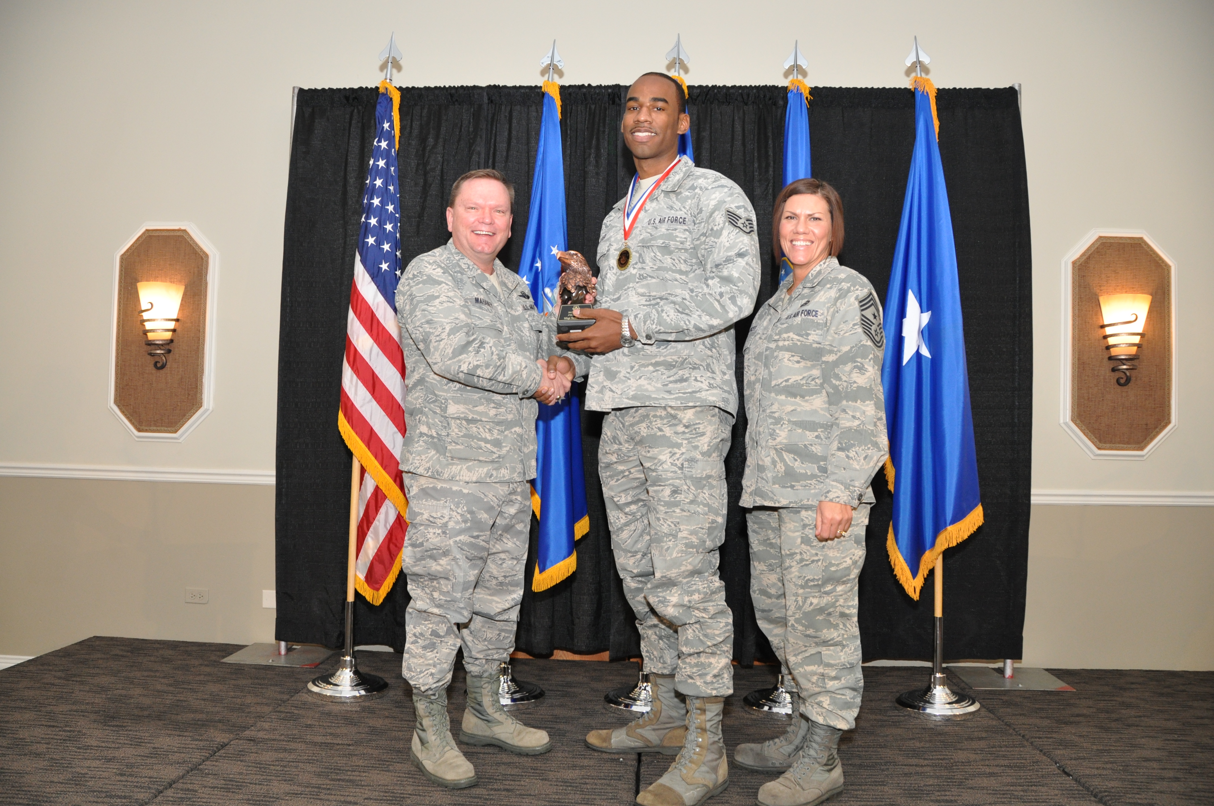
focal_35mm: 27
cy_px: 403
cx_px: 607
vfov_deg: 47.8
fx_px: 909
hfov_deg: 67.4
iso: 800
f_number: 4
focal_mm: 18
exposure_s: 1/60
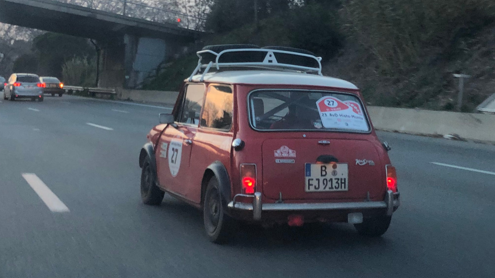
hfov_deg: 62.6
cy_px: 129
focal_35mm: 31
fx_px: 407
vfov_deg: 37.8
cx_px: 251
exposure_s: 1/40
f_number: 1.8
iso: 20
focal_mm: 3.99
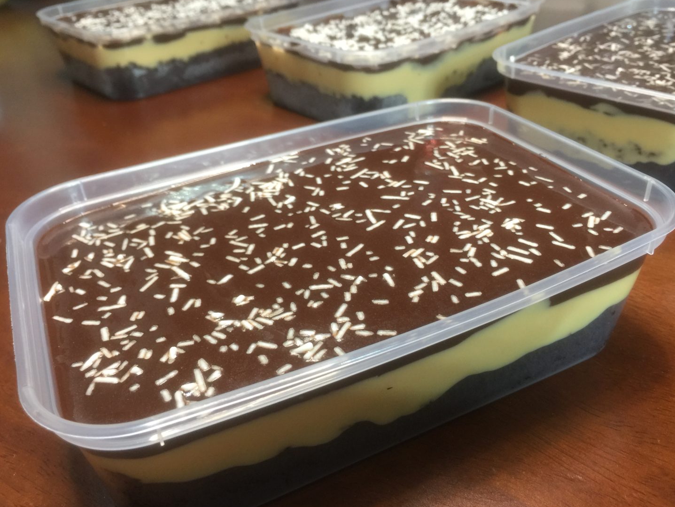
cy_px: 249
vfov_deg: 45.4
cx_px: 353
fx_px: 605
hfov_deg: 58.3
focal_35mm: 31
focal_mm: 4.15
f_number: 2.2
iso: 50
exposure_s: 1/15
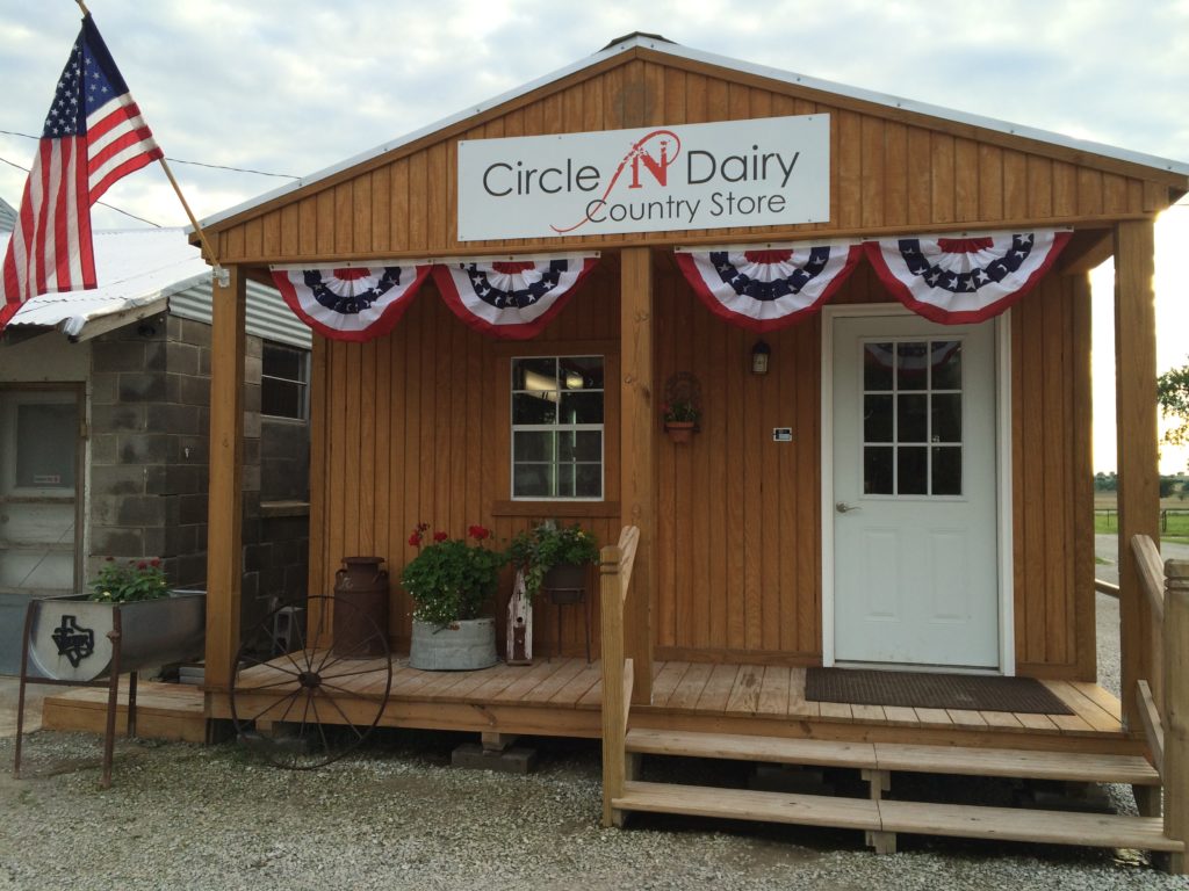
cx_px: 594
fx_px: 1030
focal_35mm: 30
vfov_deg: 46.8
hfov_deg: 60.0
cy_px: 446
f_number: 2.2
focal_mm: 4.12
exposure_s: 1/373
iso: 32
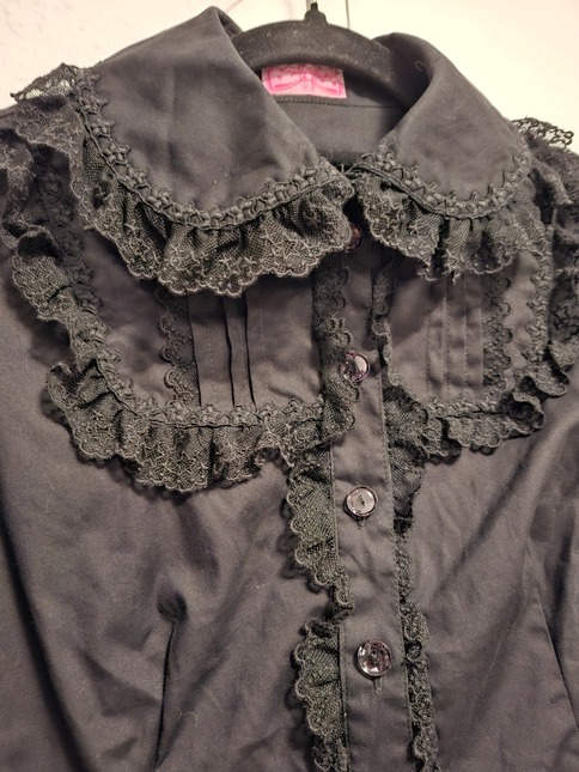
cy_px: 386
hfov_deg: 58.9
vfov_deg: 73.9
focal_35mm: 23
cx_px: 290
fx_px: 513
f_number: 1.8
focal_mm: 5.54
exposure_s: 1/9
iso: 1250
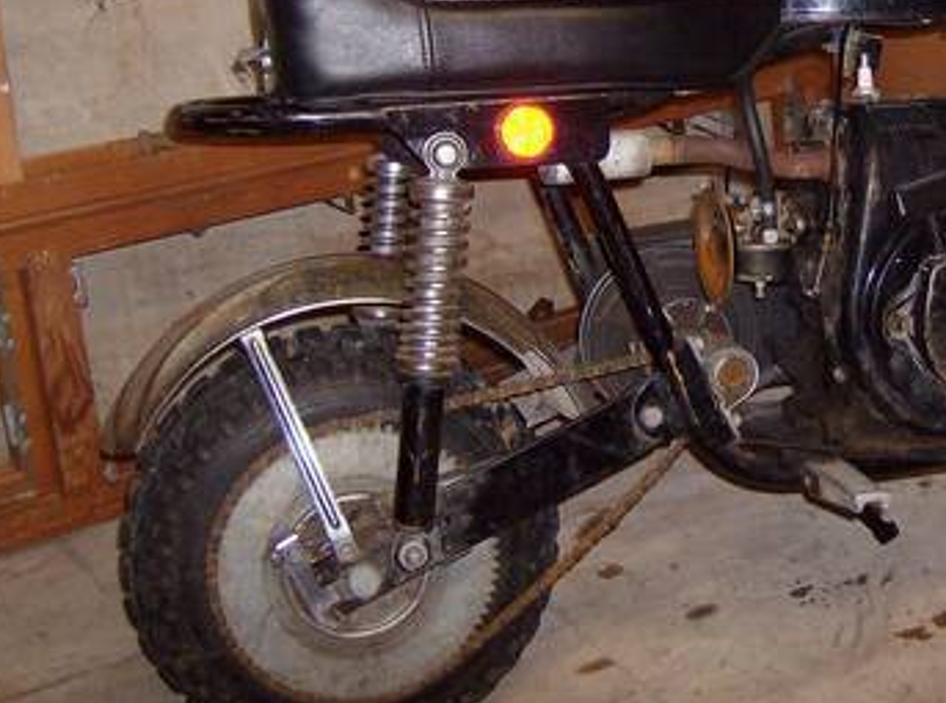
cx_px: 767
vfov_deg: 22.8
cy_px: 117
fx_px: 1716
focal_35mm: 63
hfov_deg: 30.0
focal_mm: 6
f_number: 2.8
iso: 200
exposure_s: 1/60
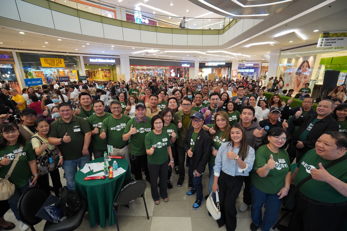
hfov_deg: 100.4
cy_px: 116
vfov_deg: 77.3
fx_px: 145
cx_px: 174
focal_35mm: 15
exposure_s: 1/80
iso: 1250
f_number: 4
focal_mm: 10
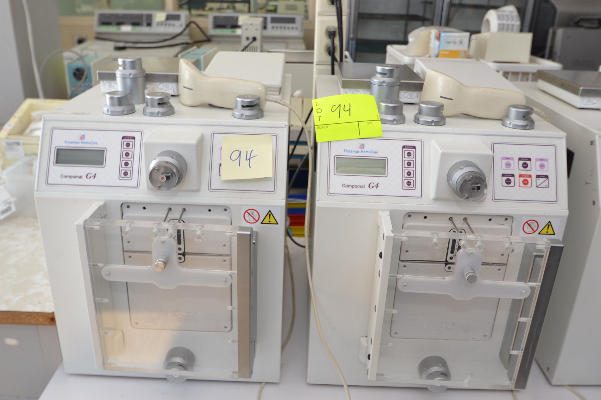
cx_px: 300
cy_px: 200
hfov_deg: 61.9
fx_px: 501
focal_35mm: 30
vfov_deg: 43.6
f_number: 5
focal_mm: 20
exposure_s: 1/100
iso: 400
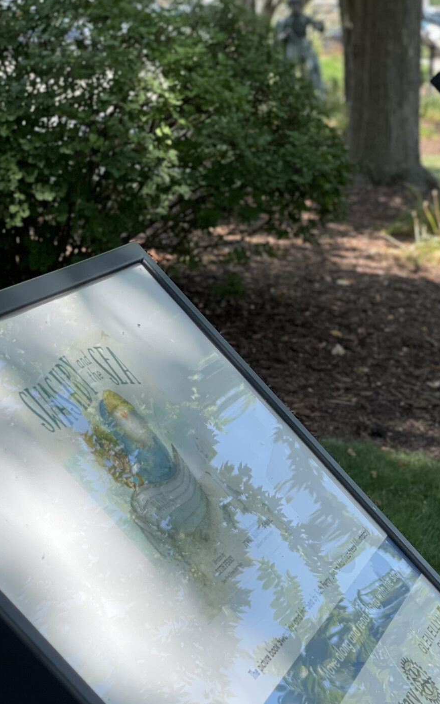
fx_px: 1938
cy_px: 504
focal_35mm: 101
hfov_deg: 12.9
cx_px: 378
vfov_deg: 20.5
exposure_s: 1/421
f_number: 2
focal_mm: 6
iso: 25
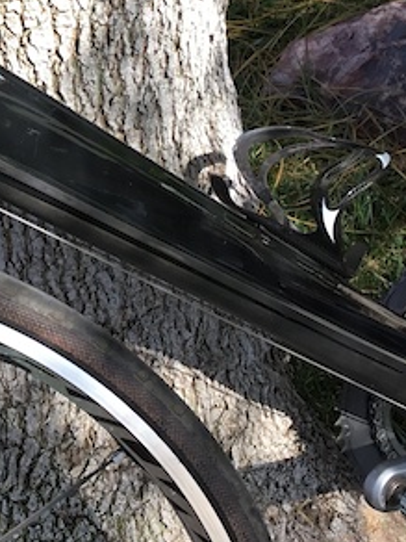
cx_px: -109
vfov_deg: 22.6
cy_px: 84
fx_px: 1329
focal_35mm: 85
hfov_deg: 16.5
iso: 25
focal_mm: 3.3
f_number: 2.4
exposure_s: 1/155
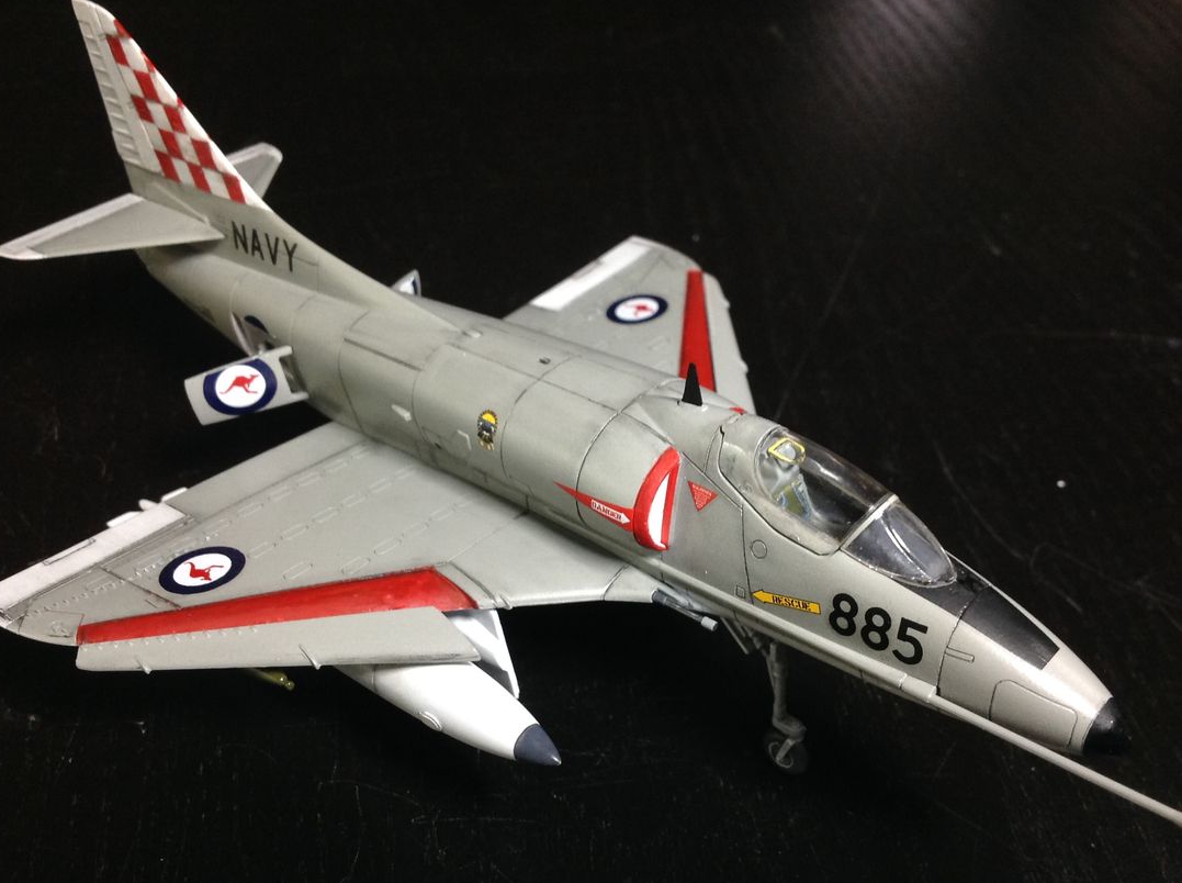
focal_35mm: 39
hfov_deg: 47.9
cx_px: 615
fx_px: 1329
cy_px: 468
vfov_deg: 36.7
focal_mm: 4.28
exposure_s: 1/15
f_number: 2.4
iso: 100
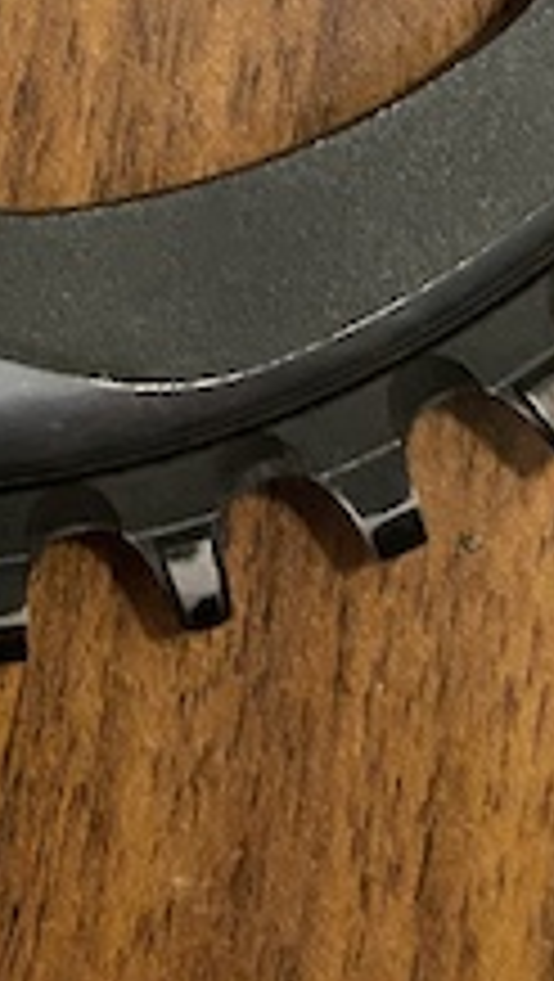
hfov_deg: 11.3
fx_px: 2710
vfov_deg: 17.1
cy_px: -742
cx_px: -189
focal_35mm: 104
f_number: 1.8
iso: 1000
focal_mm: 4.25
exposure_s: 1/30
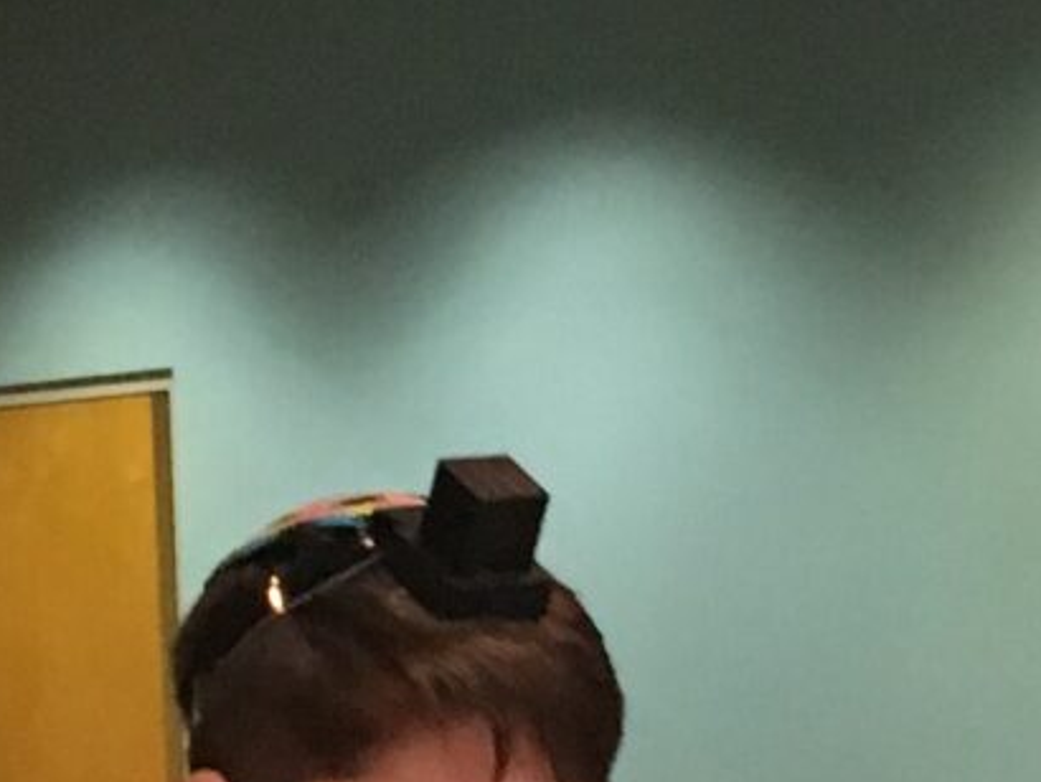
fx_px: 5446
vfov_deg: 8.2
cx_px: 434
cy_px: 688
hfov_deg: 10.9
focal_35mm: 181
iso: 160
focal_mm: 4.15
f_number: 2.2
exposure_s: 1/30
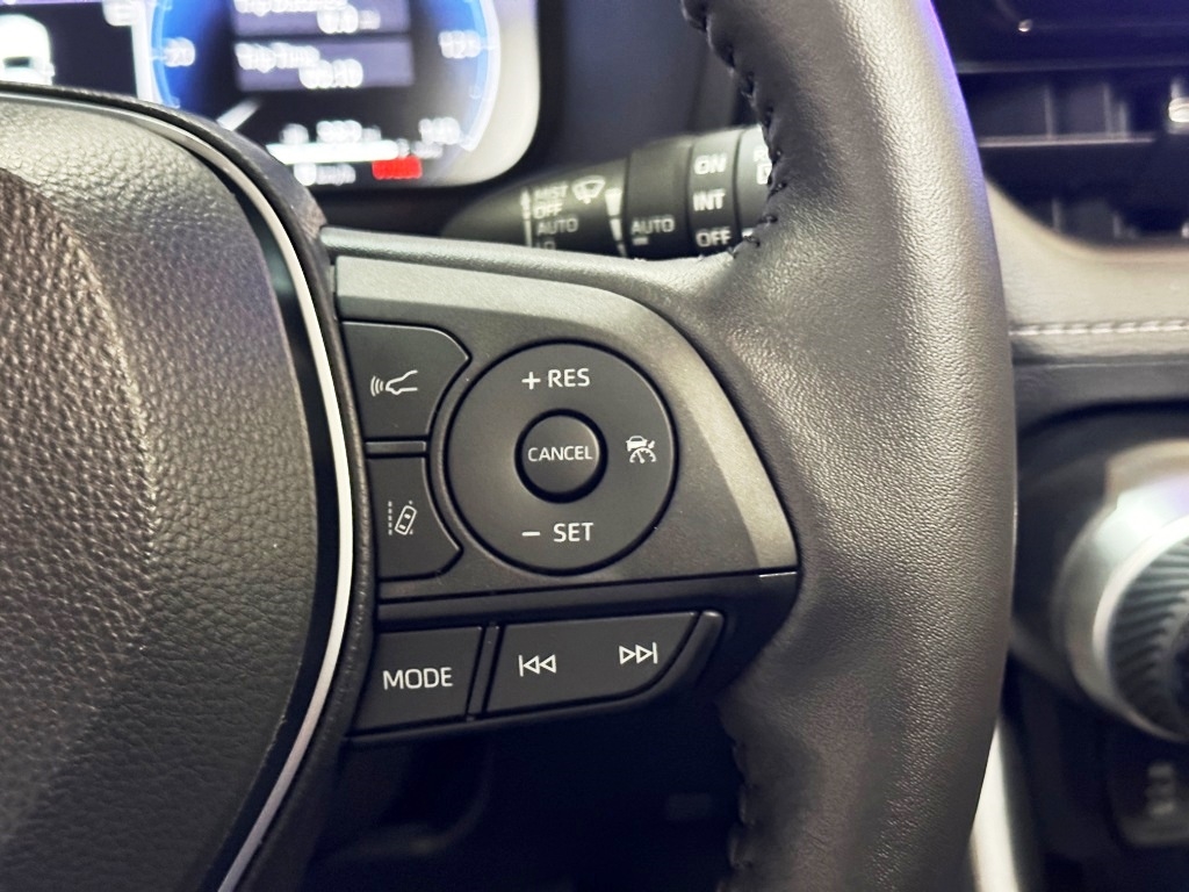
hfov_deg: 39.7
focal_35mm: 48
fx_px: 1649
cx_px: 594
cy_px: 446
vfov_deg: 30.3
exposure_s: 1/24
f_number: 1.78
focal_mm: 6.86
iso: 640
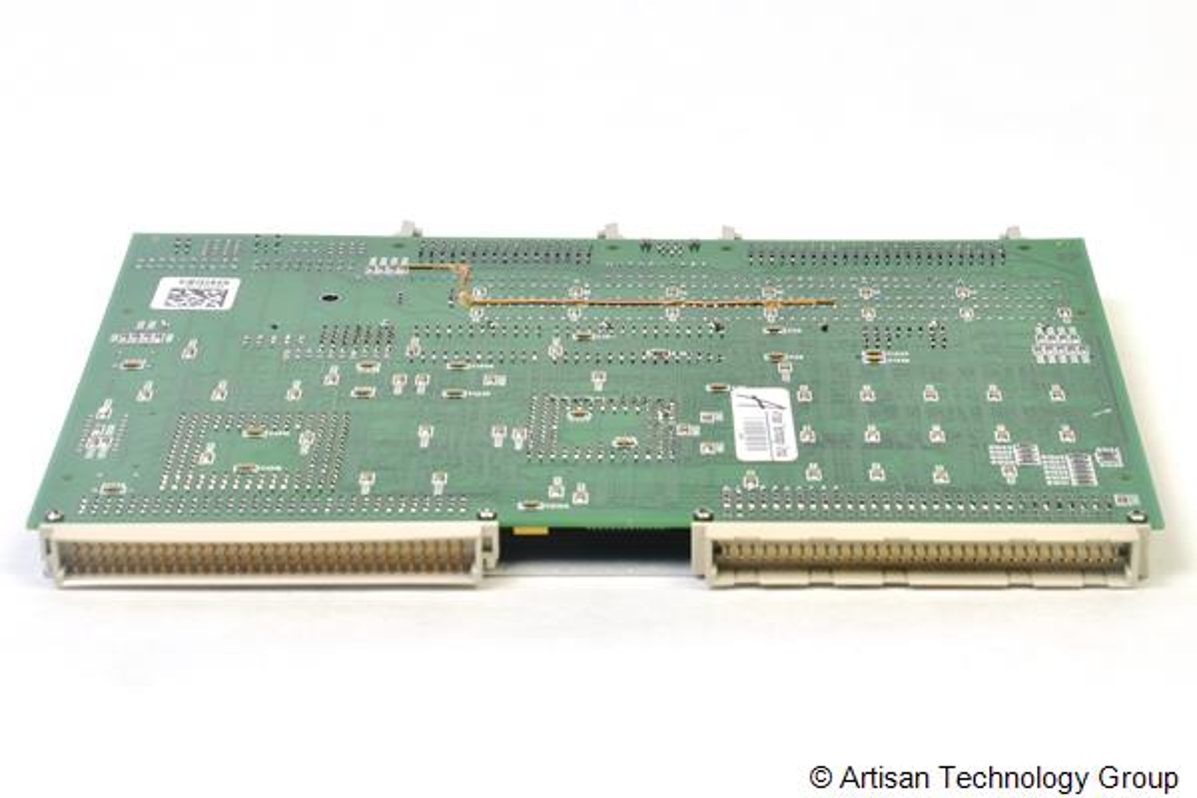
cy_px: 399
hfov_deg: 24.6
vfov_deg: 16.6
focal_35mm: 82
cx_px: 598
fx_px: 2743
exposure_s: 1/200
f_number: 13
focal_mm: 55
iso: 200
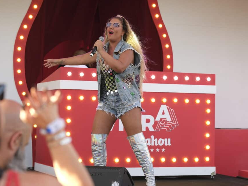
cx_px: 117
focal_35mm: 92
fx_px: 659
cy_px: 93
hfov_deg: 21.3
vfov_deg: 16.1
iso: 800
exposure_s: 1/1000
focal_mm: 56
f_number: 3.2
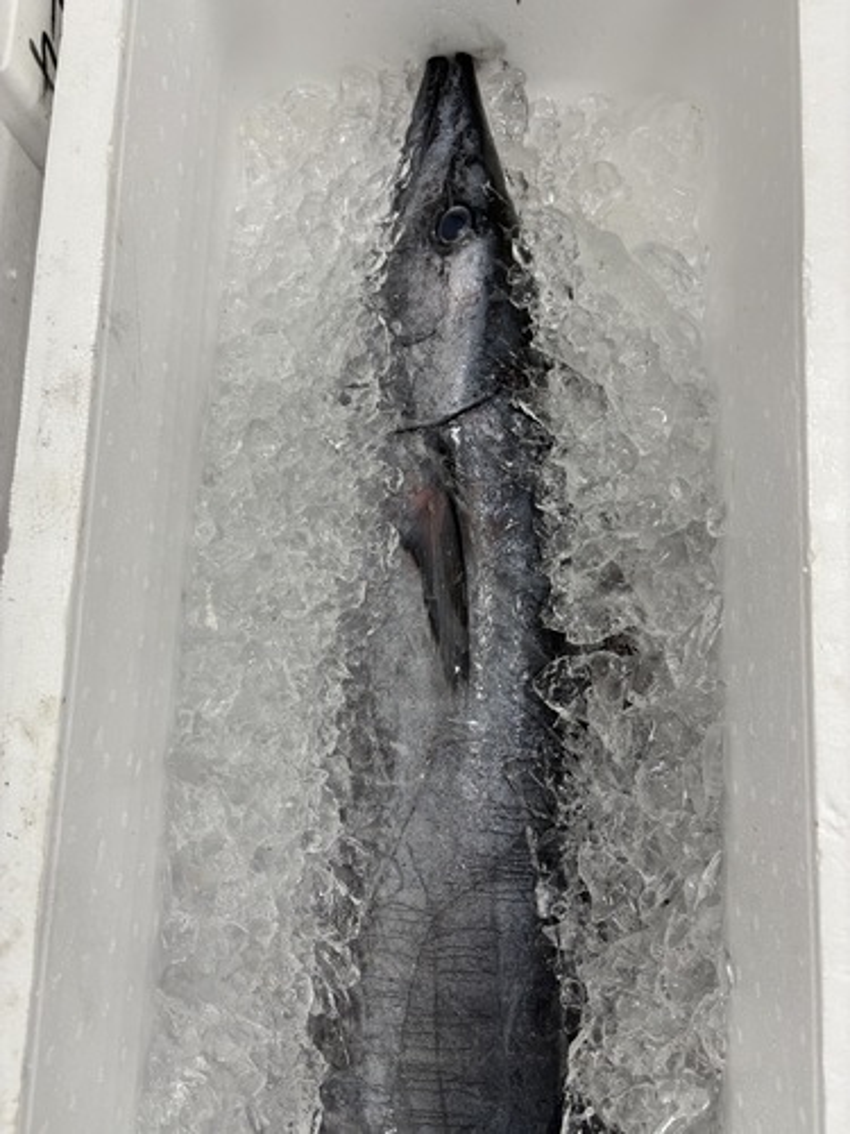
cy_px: 567
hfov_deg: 53.1
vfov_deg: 67.3
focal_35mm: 26
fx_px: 851
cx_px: 425
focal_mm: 5.96
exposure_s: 1/60
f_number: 1.6
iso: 64
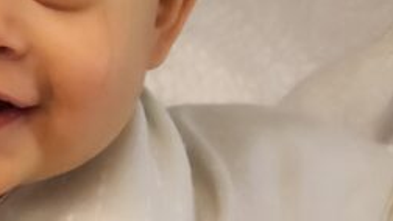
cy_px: 196
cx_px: -55
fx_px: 1063
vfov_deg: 11.8
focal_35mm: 102
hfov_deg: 19.9
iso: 640
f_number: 1.8
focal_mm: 5.4
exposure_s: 1/120
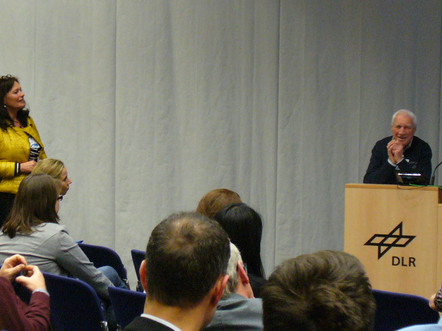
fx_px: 1251
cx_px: 154
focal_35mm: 98
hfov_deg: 20.0
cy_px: 119
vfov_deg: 15.1
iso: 200
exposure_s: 1/13
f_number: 3.1
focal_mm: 8.9
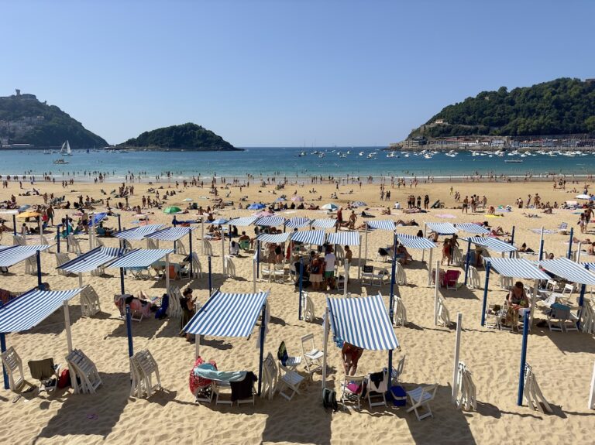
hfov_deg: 71.6
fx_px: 412
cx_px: 298
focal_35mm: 24
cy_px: 222
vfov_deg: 56.8
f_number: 1.78
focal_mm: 6.86
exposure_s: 1/12048
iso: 100
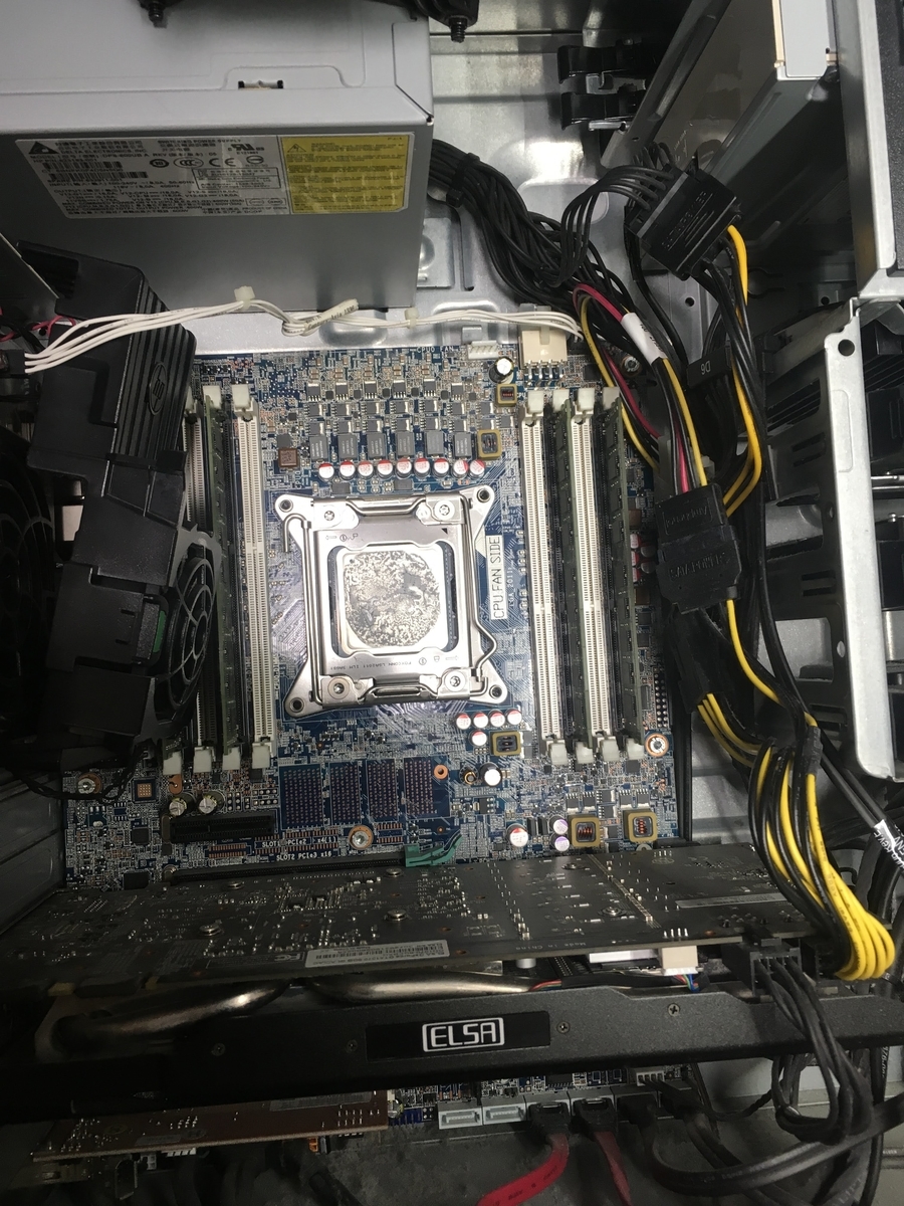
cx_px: 452
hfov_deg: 48.2
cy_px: 603
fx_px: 1010
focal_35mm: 29
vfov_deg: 61.7
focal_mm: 4.15
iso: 50
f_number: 2.2
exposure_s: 1/30
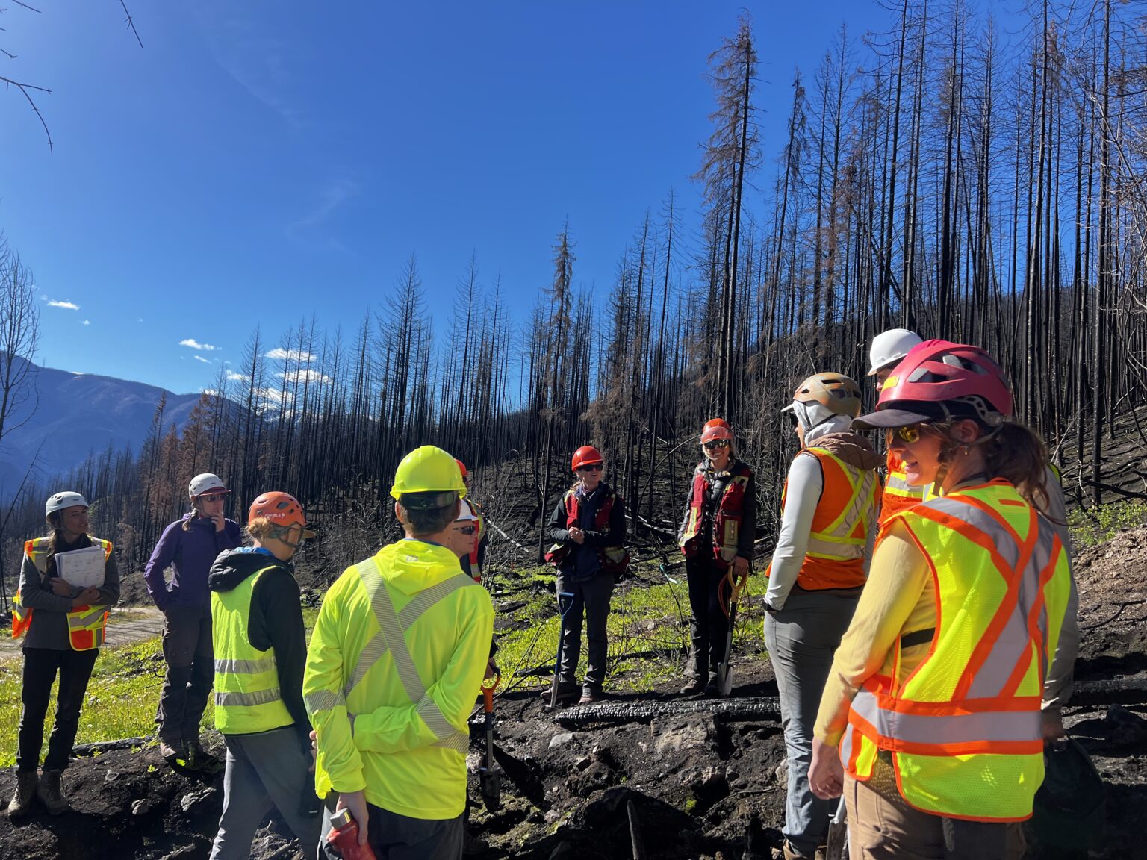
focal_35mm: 26
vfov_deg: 53.1
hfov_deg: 67.3
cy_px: 430
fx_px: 862
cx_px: 574
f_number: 1.5
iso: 50
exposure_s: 1/2299
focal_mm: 5.7
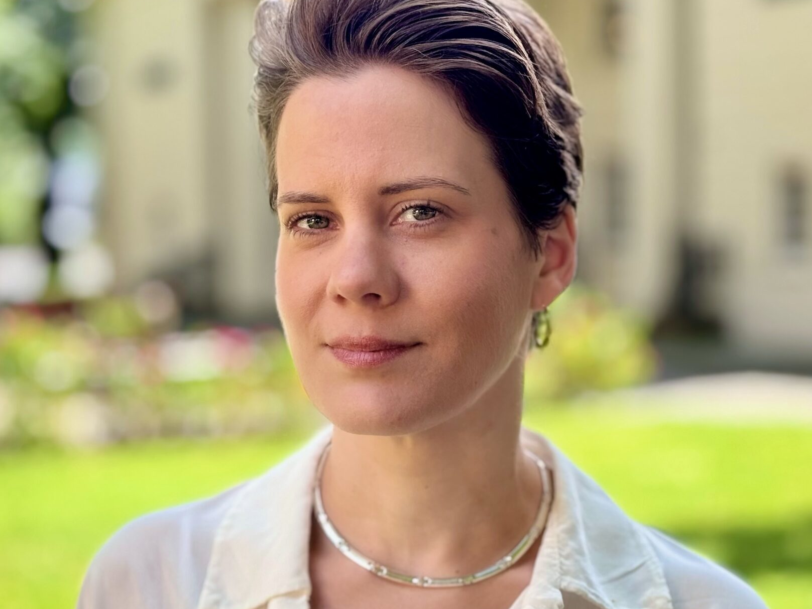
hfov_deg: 25.6
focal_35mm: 76
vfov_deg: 19.4
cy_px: 331
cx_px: 370
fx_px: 1783
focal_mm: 6.76
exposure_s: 1/362
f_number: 1.78
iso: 64
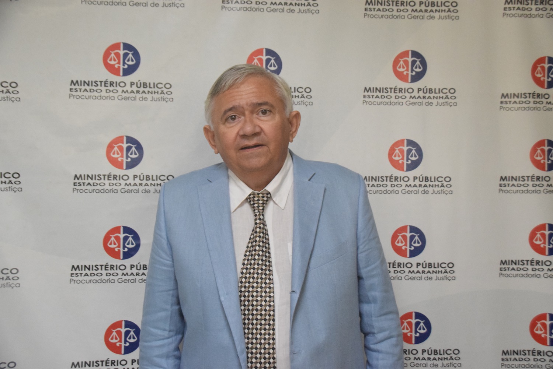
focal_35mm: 48
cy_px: 184
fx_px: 738
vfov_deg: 28.1
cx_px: 276
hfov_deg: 41.1
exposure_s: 1/160
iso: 3200
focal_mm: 32
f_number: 6.3
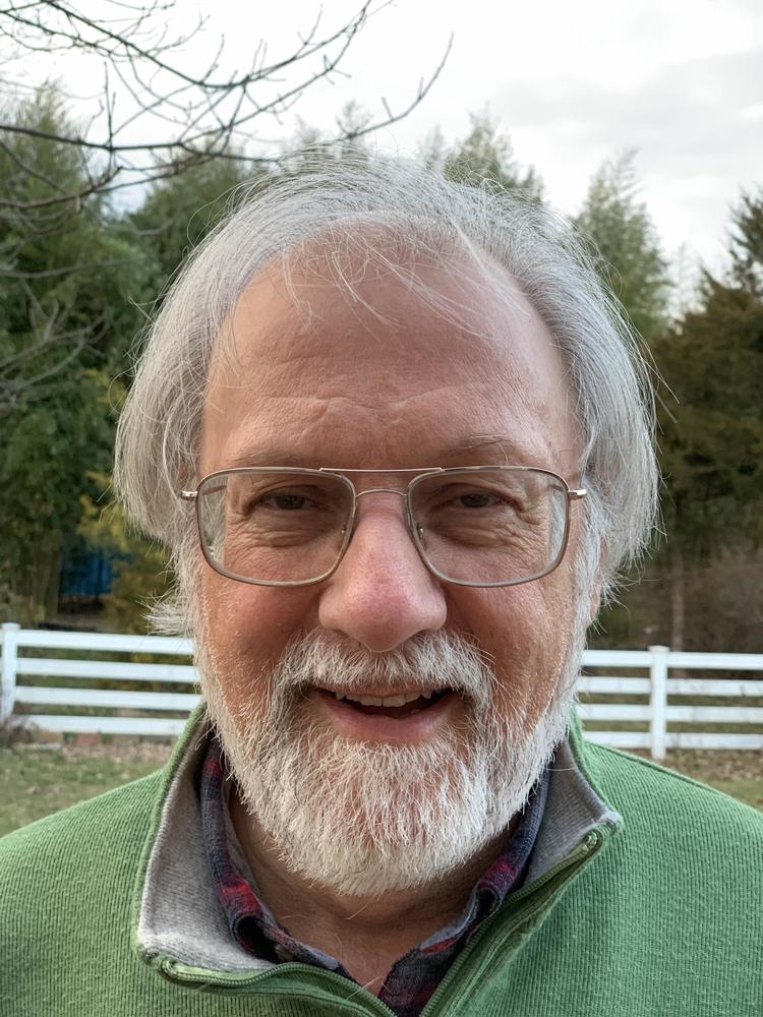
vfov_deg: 36.8
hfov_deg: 28.0
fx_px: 1528
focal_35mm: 52
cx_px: 382
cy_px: 508
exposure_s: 1/60
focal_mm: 6
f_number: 2.4
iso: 125
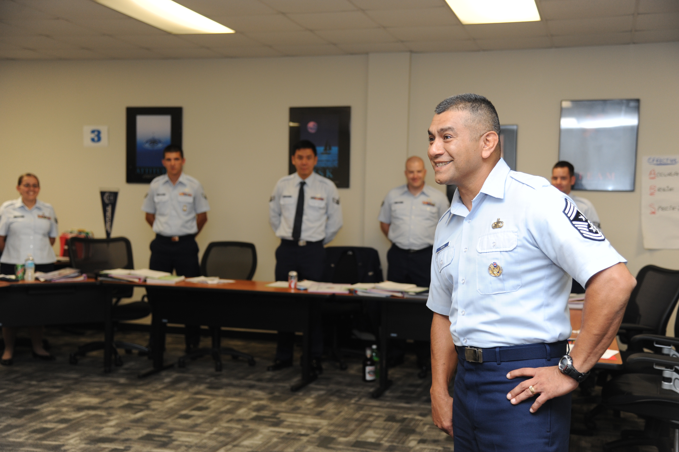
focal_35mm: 46
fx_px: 867
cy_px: 226
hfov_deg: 42.8
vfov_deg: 29.2
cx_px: 340
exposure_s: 1/100
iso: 800
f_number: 4
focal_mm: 46
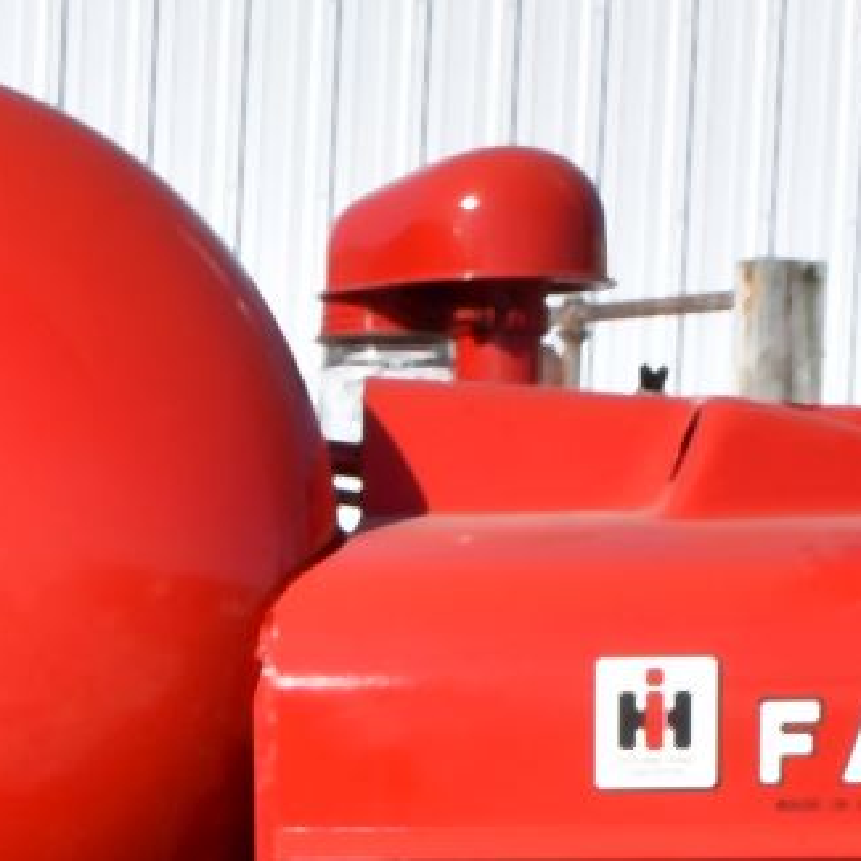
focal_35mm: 214
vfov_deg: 7.9
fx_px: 6033
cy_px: 1615
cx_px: -215
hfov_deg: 8.1
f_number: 11
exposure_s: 1/200
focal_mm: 21
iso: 100
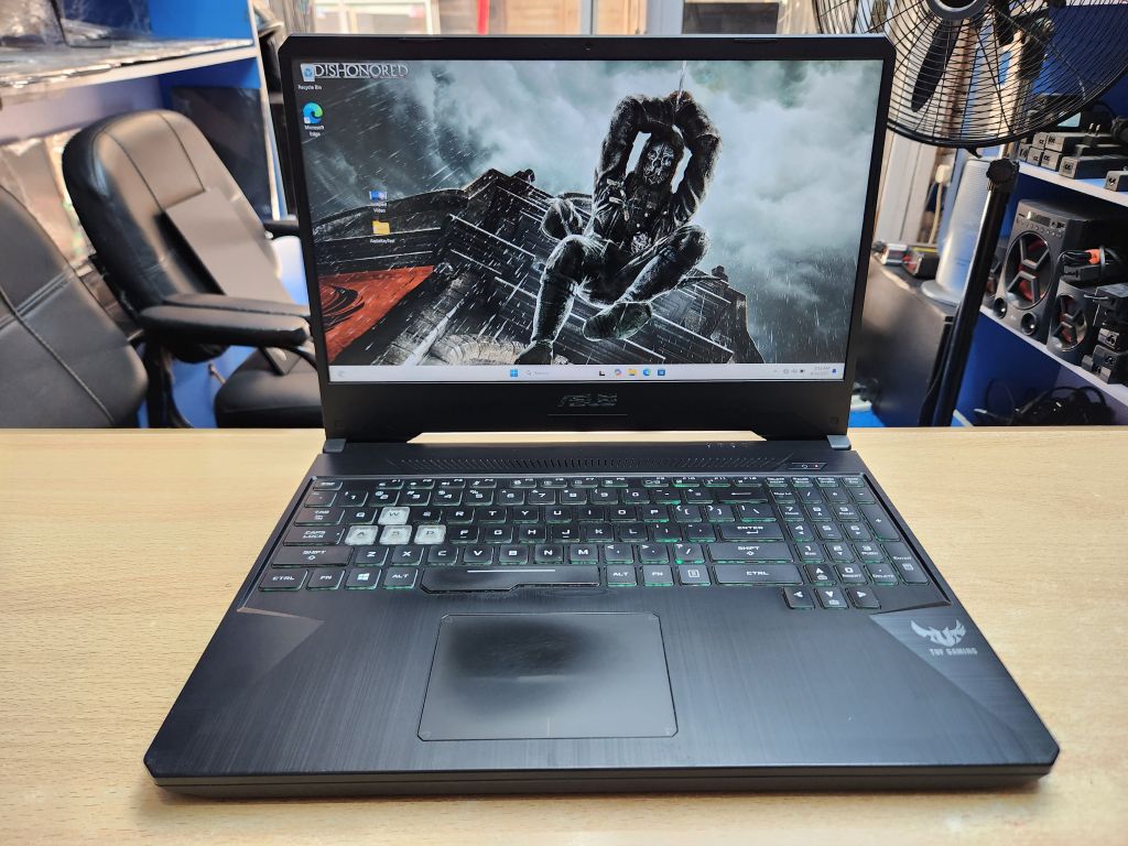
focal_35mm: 23
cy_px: 423
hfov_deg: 73.9
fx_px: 749
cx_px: 564
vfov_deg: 58.9
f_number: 1.8
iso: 320
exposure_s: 1/100
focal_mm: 5.4
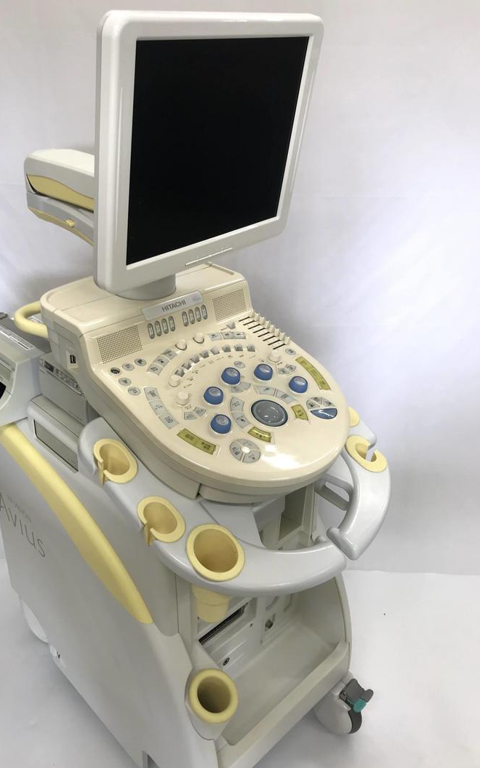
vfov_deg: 62.9
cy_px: 383
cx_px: 196
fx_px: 627
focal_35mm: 30
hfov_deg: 41.7
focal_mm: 3.99
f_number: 1.8
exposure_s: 1/60
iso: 25
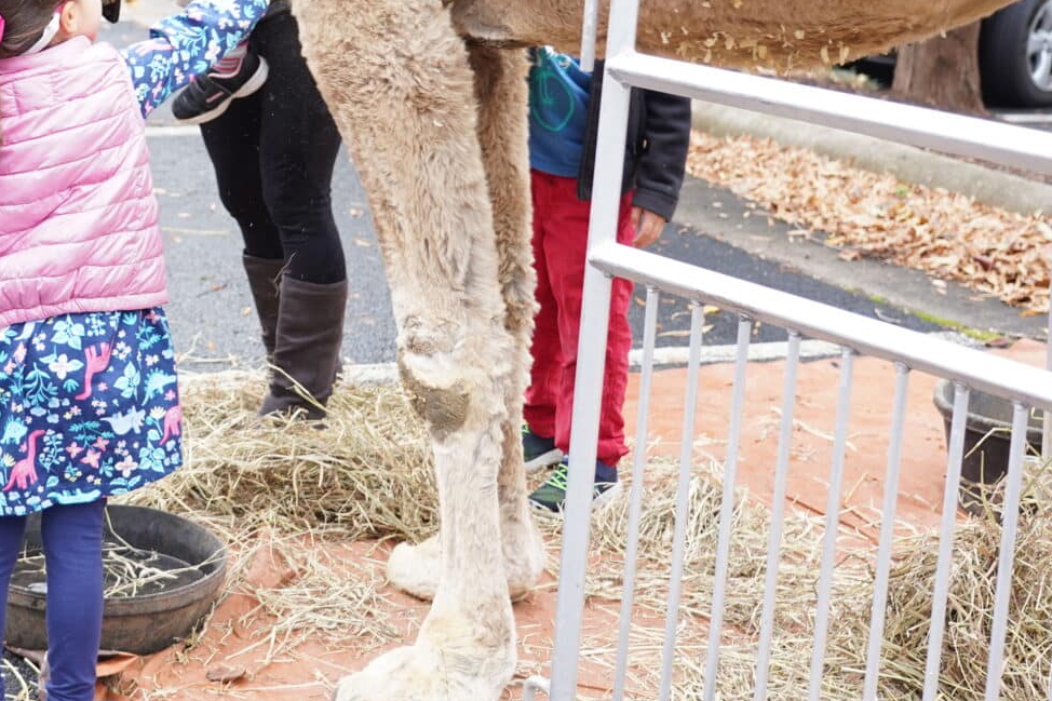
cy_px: 52
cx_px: 15
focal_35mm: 82
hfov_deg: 23.8
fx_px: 2396
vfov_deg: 16.4
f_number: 4
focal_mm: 39
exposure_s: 1/125
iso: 320
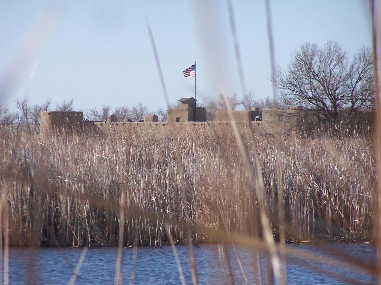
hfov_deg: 5.2
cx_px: 190
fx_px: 4182
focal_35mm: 380
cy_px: 142
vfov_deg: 3.9
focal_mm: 63
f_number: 3.7
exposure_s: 1/1000
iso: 80
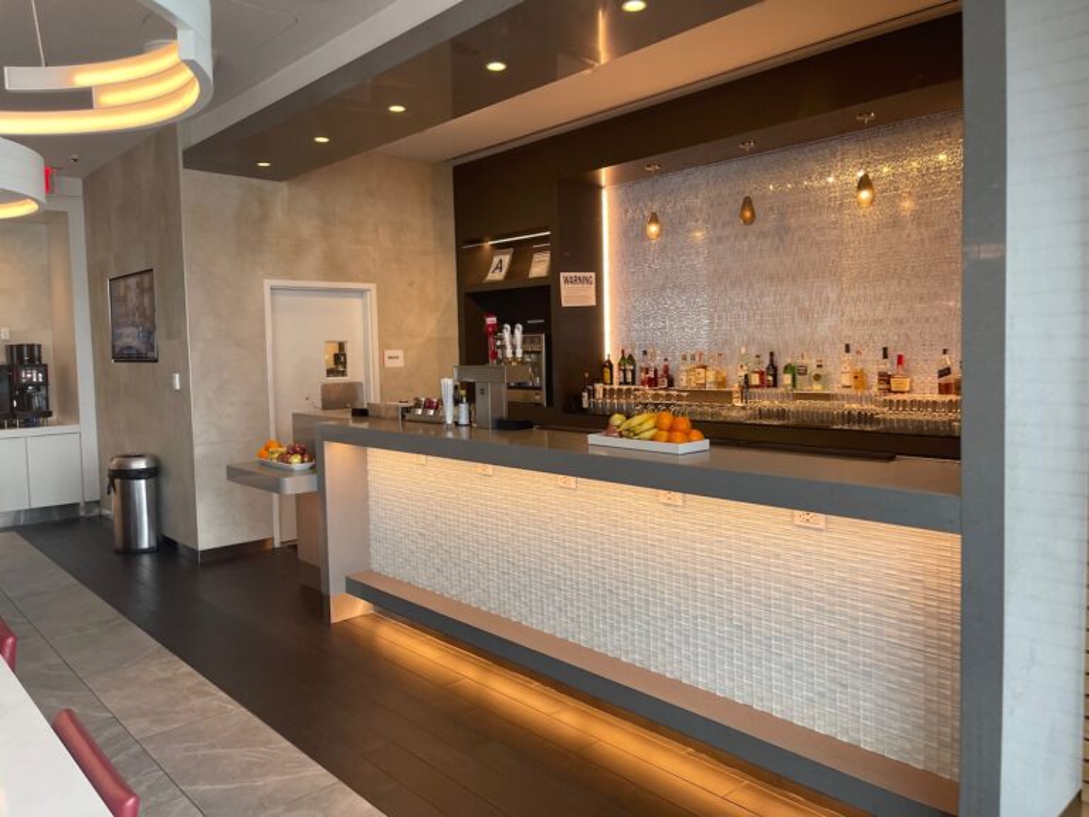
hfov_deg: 67.3
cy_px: 408
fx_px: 818
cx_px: 544
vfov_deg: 53.1
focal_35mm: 26
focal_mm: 5.1
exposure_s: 1/120
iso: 100
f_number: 1.6
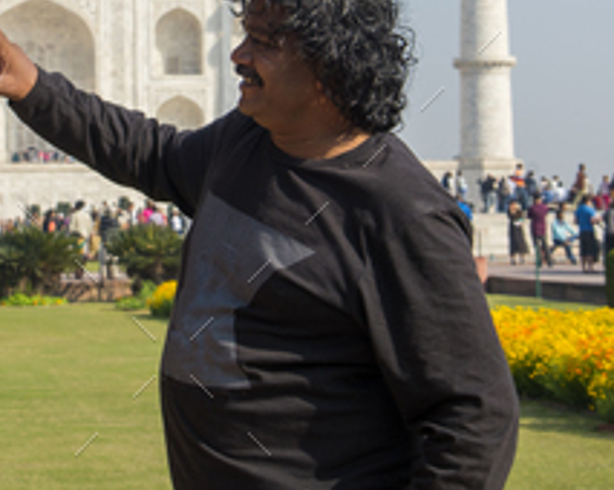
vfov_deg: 12.2
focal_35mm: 125
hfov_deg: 15.3
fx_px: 2269
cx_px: 159
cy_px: 61
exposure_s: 1/250
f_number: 8
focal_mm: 48
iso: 100
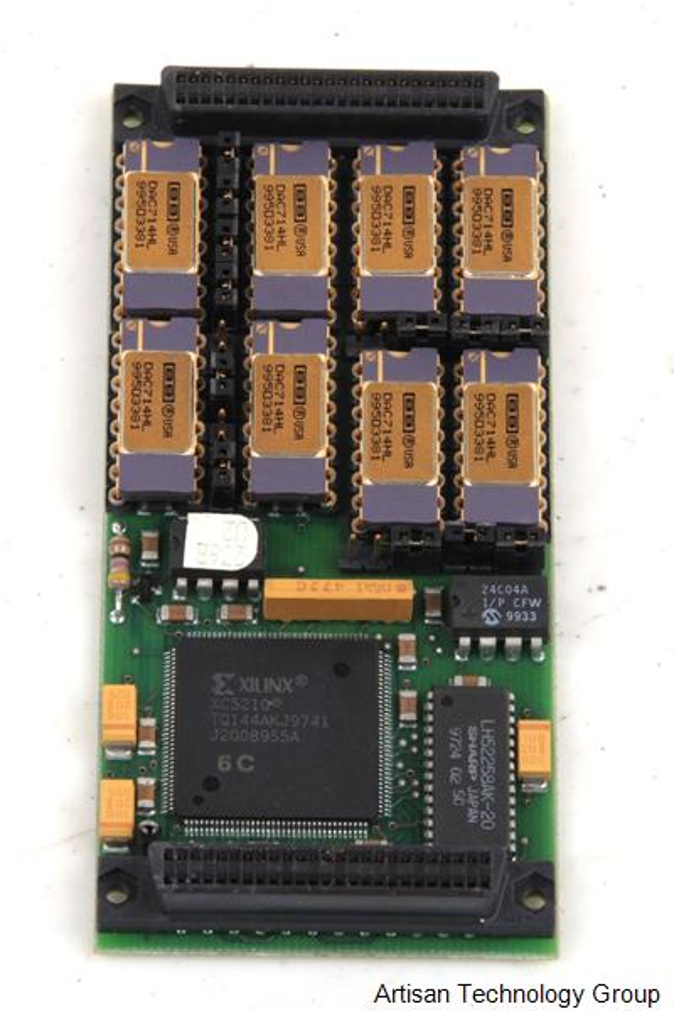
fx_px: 3875
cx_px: 337
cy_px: 506
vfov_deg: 14.9
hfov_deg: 9.9
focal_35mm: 138
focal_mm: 92
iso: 200
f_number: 16
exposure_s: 1/200
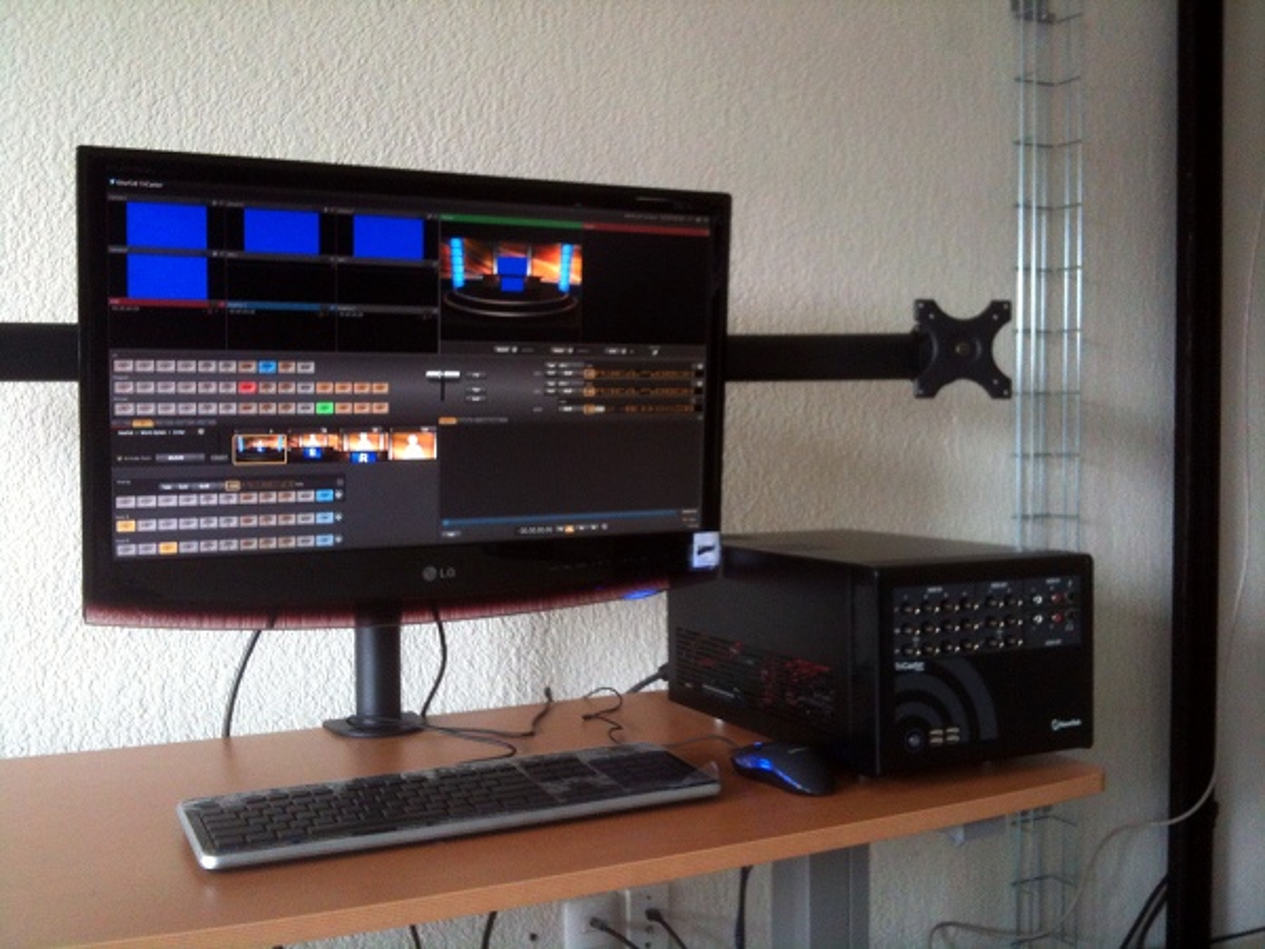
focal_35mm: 35
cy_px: 474
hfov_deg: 52.6
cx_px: 632
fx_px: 1279
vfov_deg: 40.7
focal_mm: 3.9
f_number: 2.8
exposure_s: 1/15
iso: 125
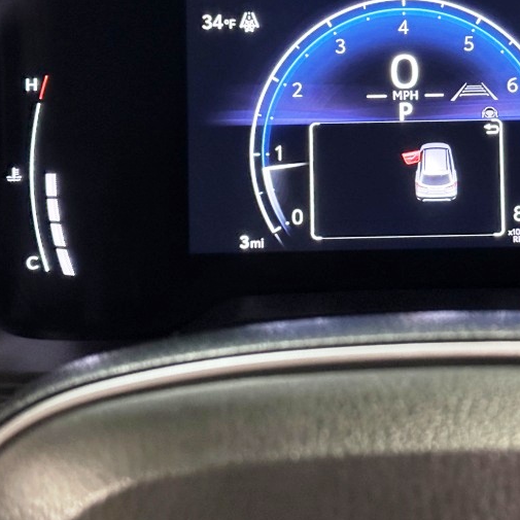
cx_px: 432
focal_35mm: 86
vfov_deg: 20.0
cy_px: 130
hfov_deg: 19.9
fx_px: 1462
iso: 640
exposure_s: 1/30
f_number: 1.78
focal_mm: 6.86
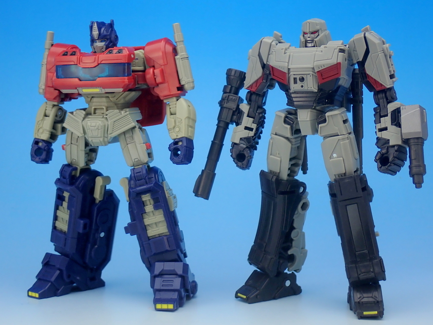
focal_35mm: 67
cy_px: 162
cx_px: 216
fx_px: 838
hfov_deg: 29.0
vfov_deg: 21.9
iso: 100
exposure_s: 1/25
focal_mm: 11.88
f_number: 3.8
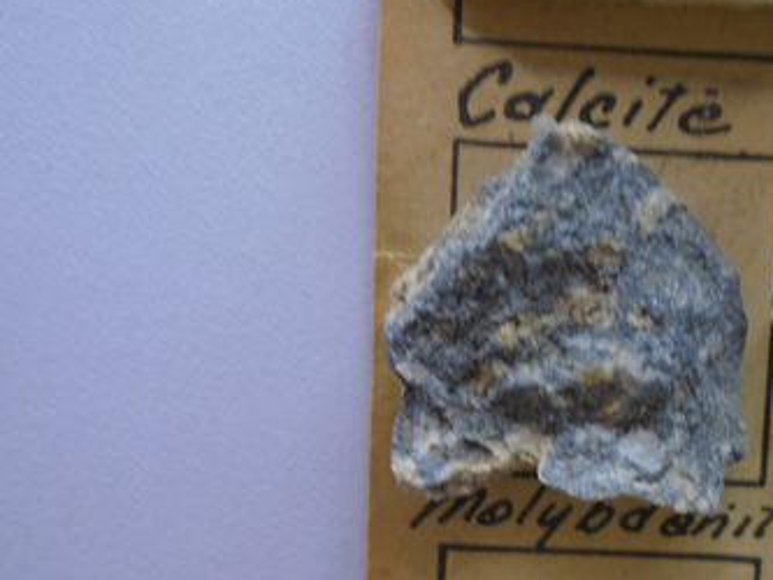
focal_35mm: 39
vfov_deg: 36.3
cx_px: 525
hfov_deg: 47.0
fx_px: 871
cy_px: 405
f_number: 3.2
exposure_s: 1/30
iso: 100
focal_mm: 4.6
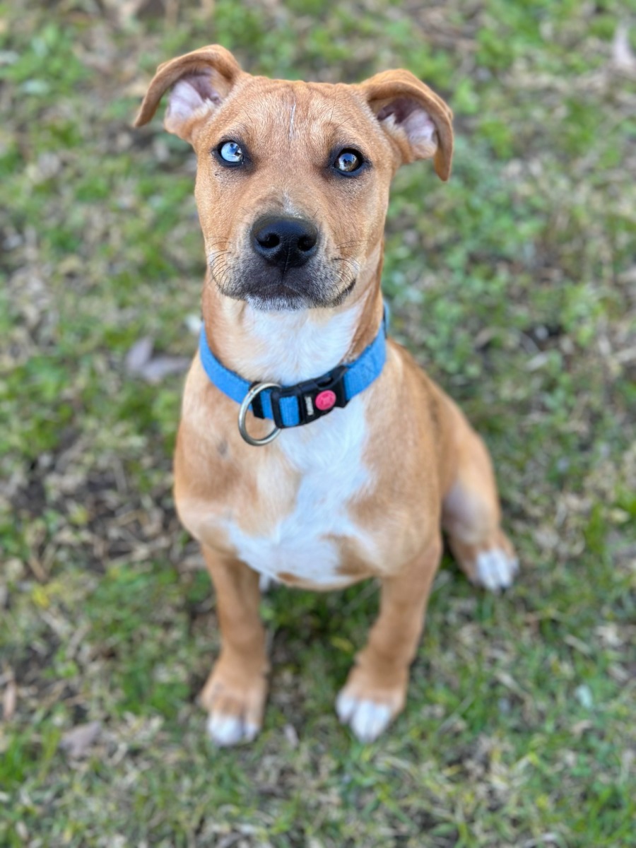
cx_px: 318
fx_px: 1176
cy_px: 424
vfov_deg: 39.7
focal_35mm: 48
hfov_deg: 30.3
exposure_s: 1/258
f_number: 1.78
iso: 80
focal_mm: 6.86
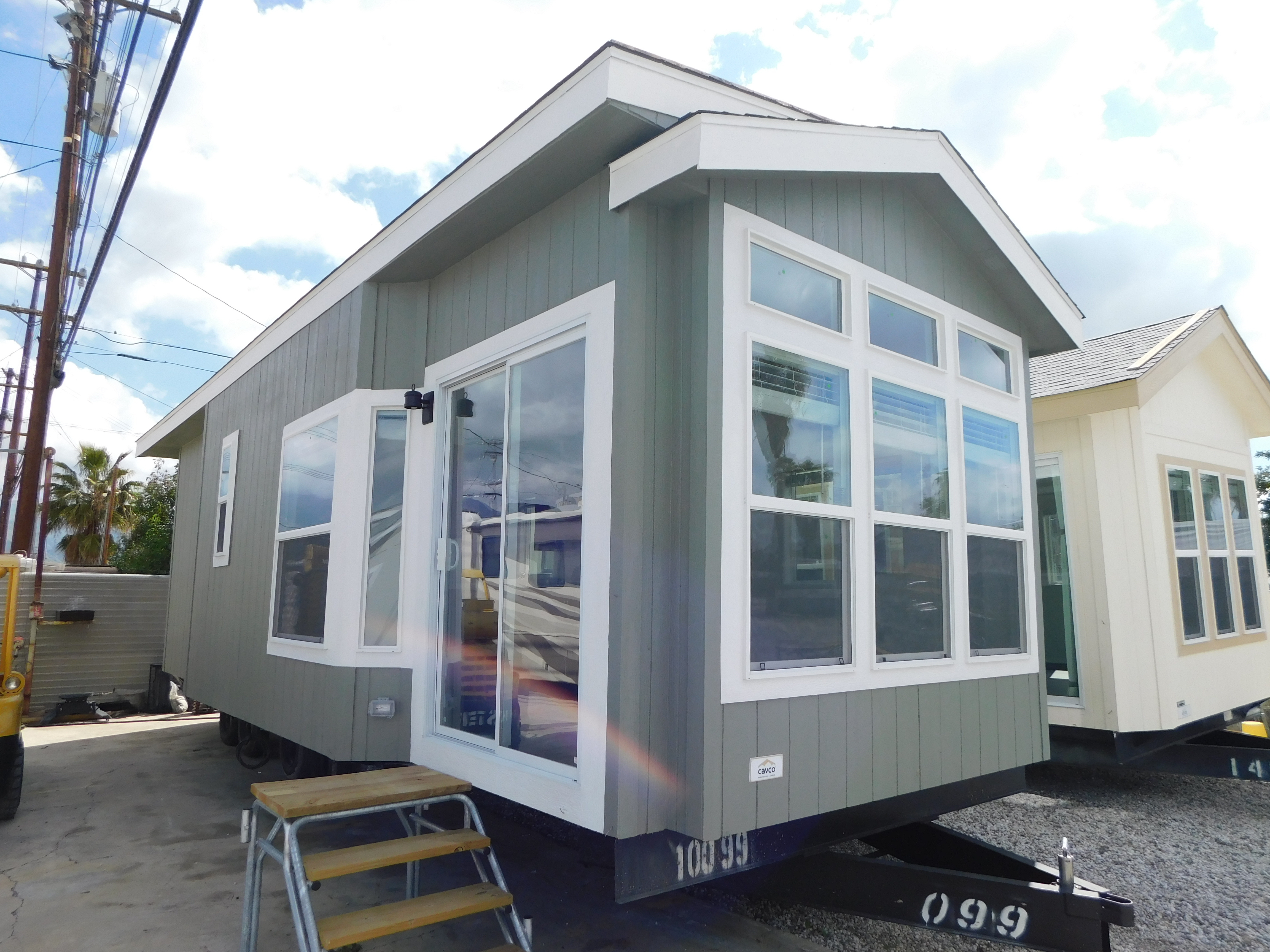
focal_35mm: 23
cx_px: 635
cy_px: 476
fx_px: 844
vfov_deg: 58.9
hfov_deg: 73.9
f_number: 6
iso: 125
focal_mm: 4
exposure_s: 1/400
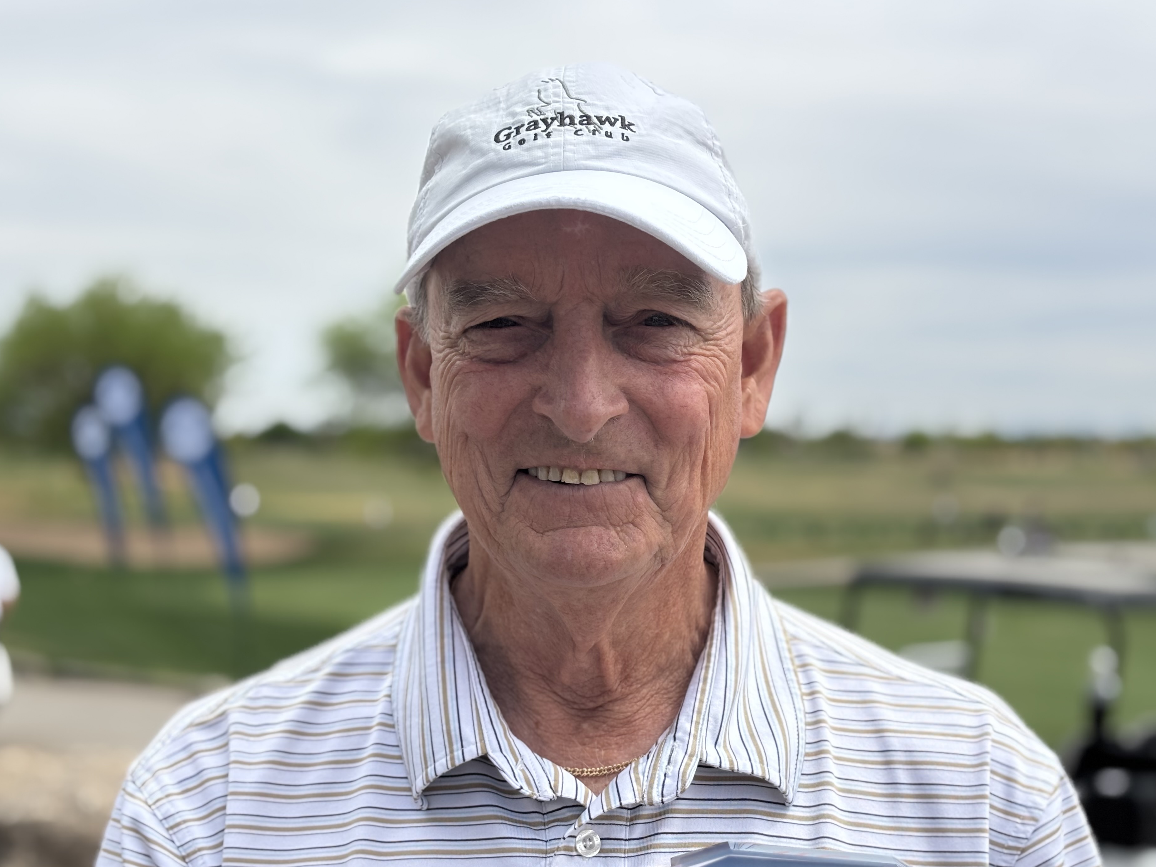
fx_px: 1904
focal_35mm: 57
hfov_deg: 33.8
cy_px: 474
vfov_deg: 25.7
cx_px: 562
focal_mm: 5.96
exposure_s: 1/1949
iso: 40
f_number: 1.6
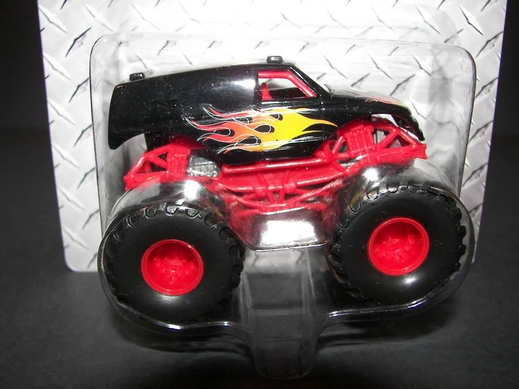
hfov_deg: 51.4
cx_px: 260
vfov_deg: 39.7
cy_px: 194
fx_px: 540
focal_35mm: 36
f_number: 2.8
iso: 100
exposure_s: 1/30
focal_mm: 6
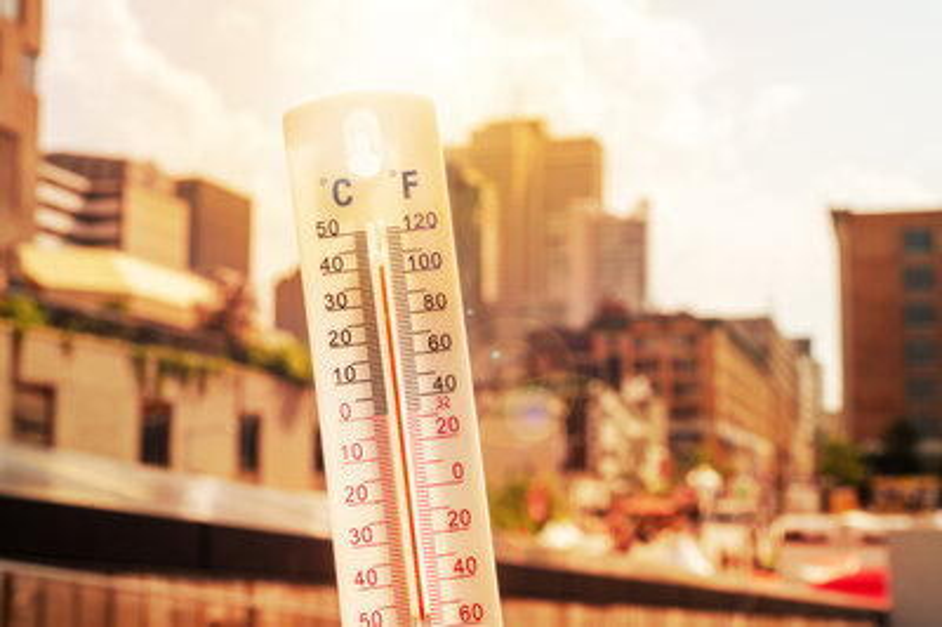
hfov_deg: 39.6
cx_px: 471
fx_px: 1307
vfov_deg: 26.9
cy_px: 314
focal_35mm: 50
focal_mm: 50
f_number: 13
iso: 560
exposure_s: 1/640
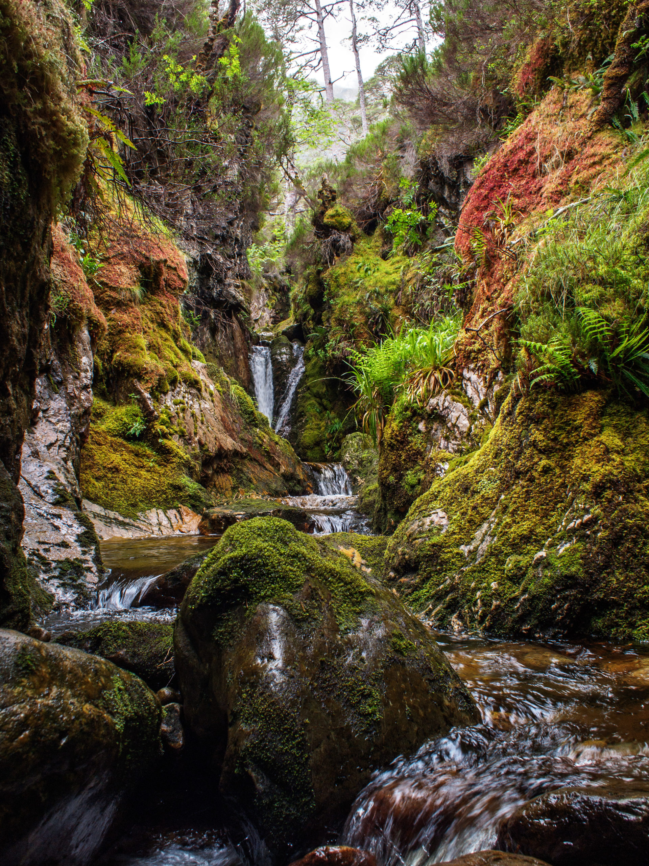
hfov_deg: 41.8
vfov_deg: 54.0
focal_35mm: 34
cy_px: 433
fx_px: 850
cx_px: 324
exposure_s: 1/40
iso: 200
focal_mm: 17
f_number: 7.1
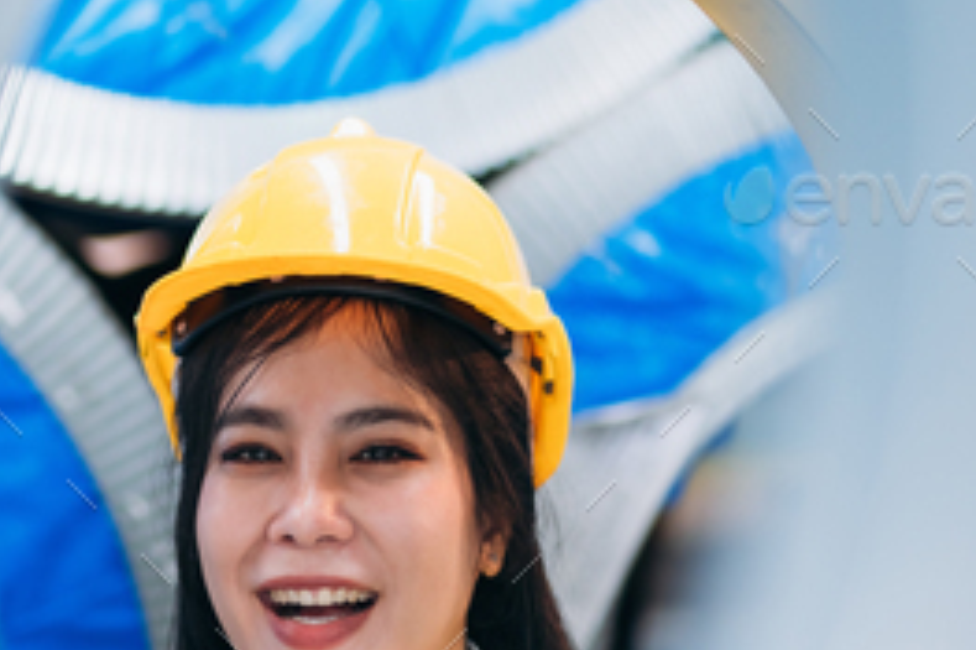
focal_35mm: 191
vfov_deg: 7.2
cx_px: 323
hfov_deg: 10.8
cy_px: 371
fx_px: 5175
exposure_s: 1/160
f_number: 1.8
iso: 320
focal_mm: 85
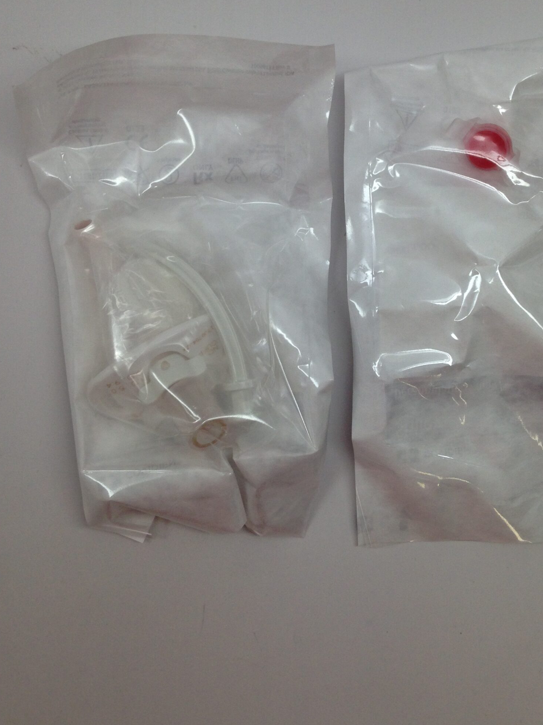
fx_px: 900
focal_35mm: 43
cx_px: 343
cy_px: 276
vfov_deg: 43.5
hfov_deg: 33.4
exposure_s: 1/120
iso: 64
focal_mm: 4.12
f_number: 2.4
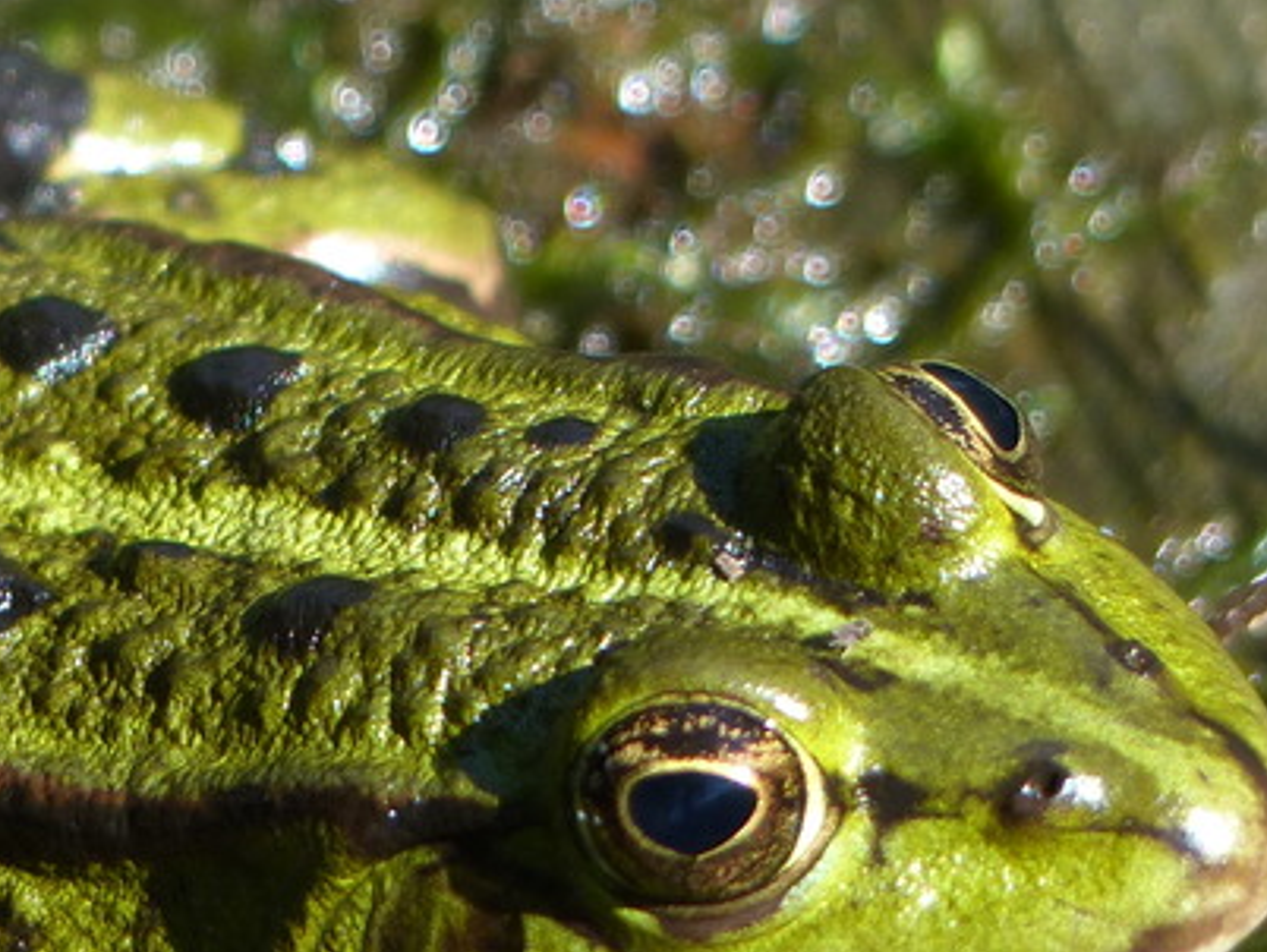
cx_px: 195
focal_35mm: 1790
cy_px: 857
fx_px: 65556
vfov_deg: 0.8
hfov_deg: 1.1
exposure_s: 1/500
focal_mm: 108
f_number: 2.8
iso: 100
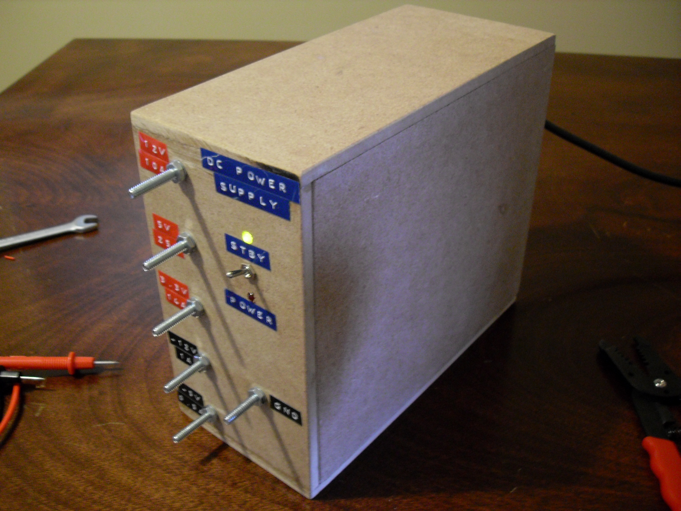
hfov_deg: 50.1
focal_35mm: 37
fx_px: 728
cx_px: 340
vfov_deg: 38.7
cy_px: 256
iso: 200
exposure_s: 1/2
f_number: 2.8
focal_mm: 6.3
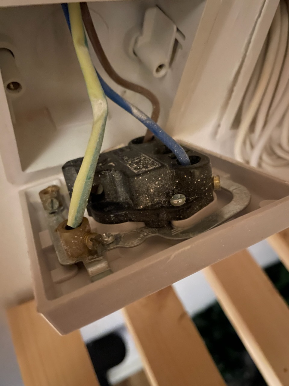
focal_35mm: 26
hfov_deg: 53.1
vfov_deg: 67.3
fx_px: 289
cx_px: 144
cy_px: 193
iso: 1000
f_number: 1.6
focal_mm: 4.2
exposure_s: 1/7
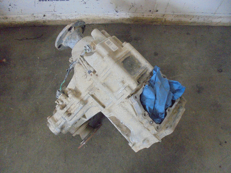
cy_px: 86
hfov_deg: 67.3
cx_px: 116
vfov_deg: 53.1
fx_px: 174
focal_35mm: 26
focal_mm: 4.6
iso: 800
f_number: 3.5
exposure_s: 1/160
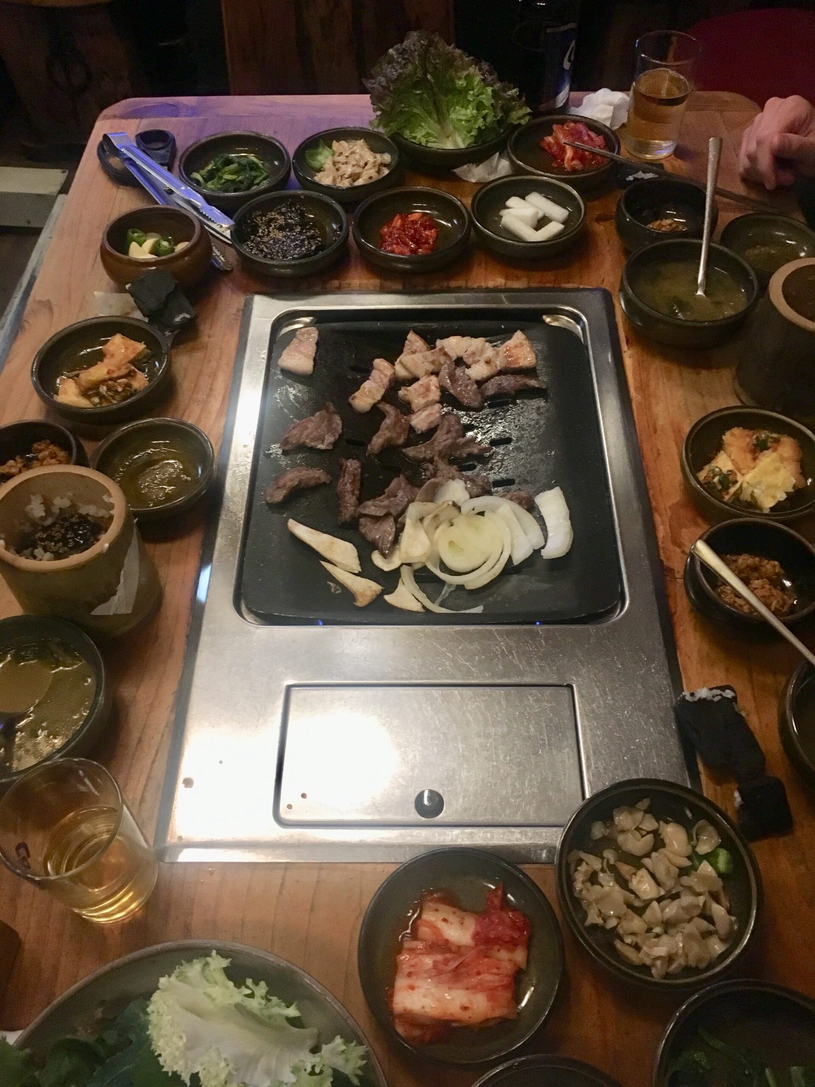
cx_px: 408
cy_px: 544
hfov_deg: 48.2
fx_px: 910
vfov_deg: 61.7
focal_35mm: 29
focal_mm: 4.15
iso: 200
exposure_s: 1/15
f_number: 2.2
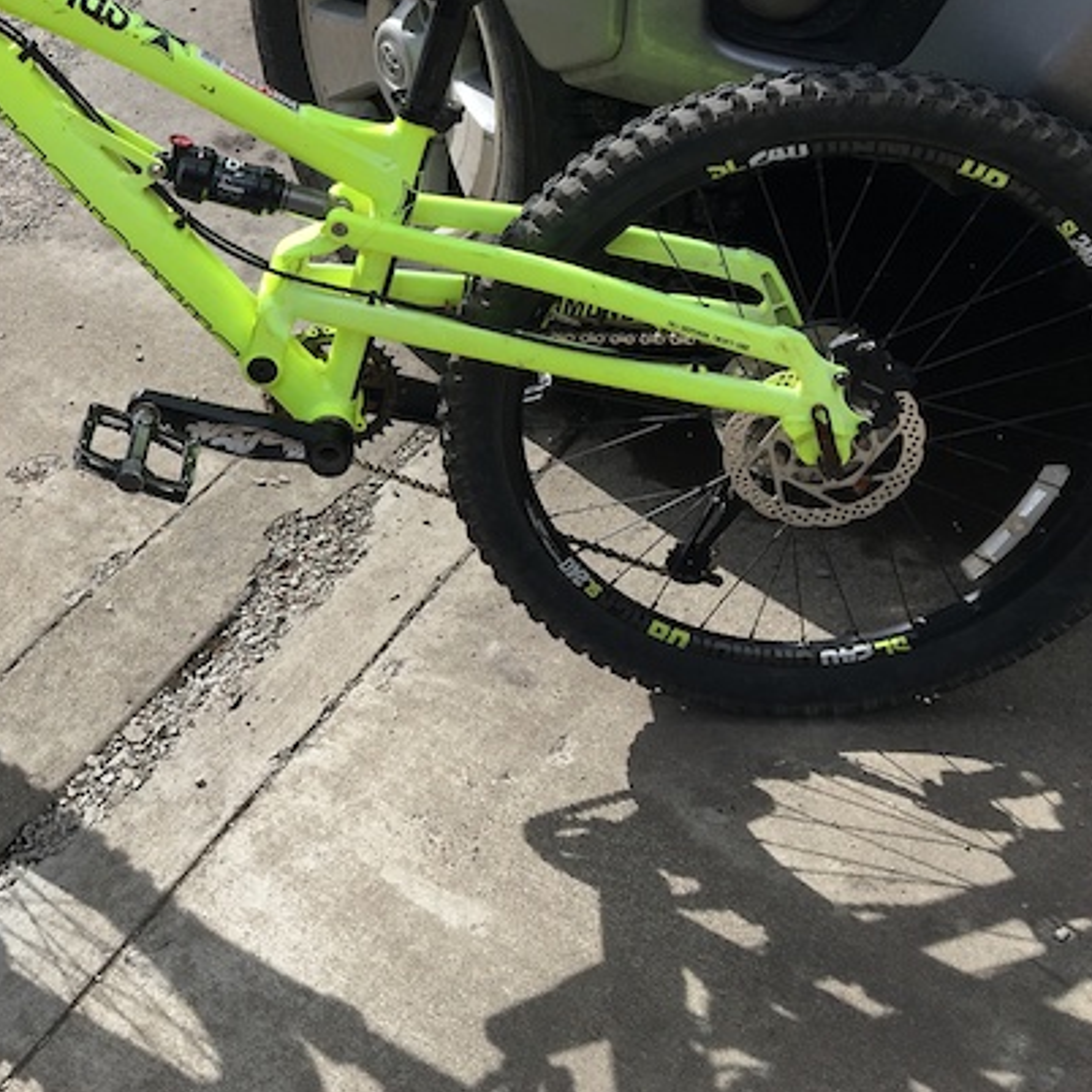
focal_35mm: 51
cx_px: 92
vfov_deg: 33.1
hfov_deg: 31.7
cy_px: 348
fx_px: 1820
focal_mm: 4.15
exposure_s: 1/1451
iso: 25
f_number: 2.2
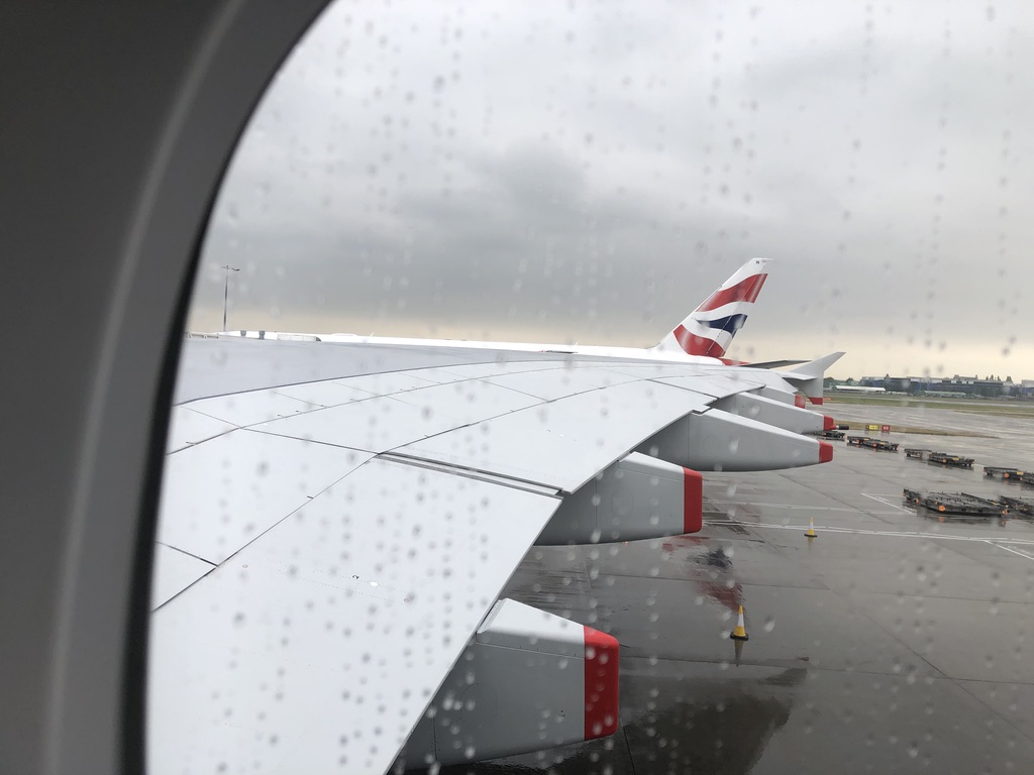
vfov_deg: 49.7
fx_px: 836
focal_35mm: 28
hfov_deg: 63.4
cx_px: 517
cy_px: 388
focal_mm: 4
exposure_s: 1/592
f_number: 1.8
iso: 20
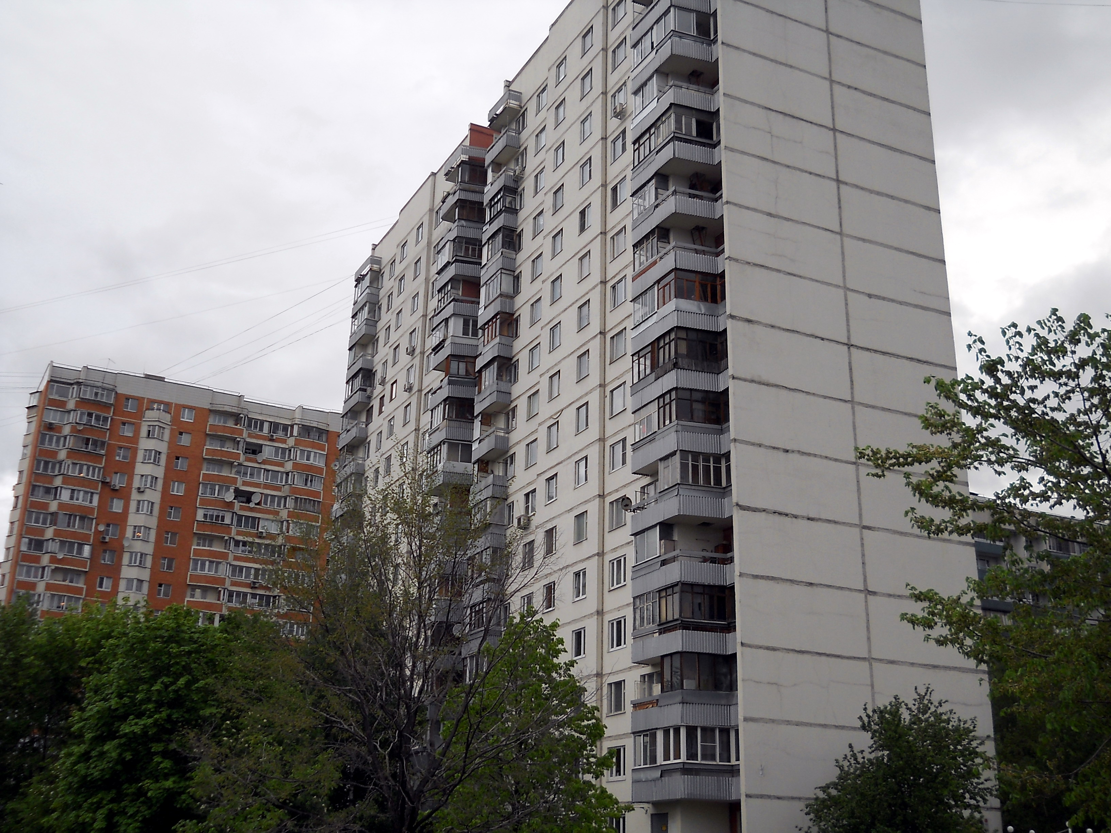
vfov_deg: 35.1
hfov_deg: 45.8
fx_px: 1316
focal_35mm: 41
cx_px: 556
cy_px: 416
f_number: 3.1
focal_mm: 6.72
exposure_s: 1/125
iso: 80
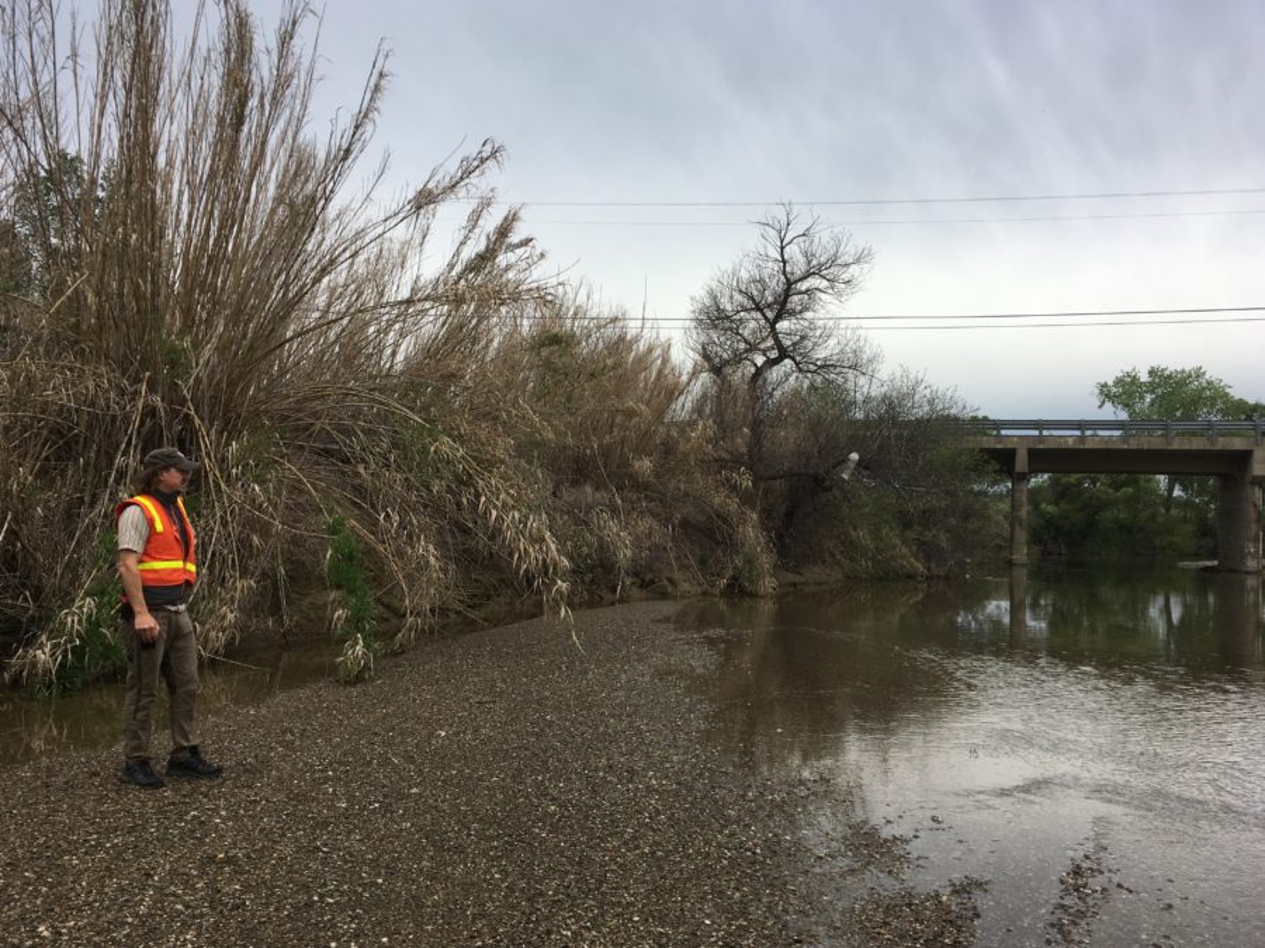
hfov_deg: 61.7
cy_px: 474
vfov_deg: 48.2
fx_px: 1060
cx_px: 632
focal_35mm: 29
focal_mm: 4.15
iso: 25
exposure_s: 1/503
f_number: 2.2
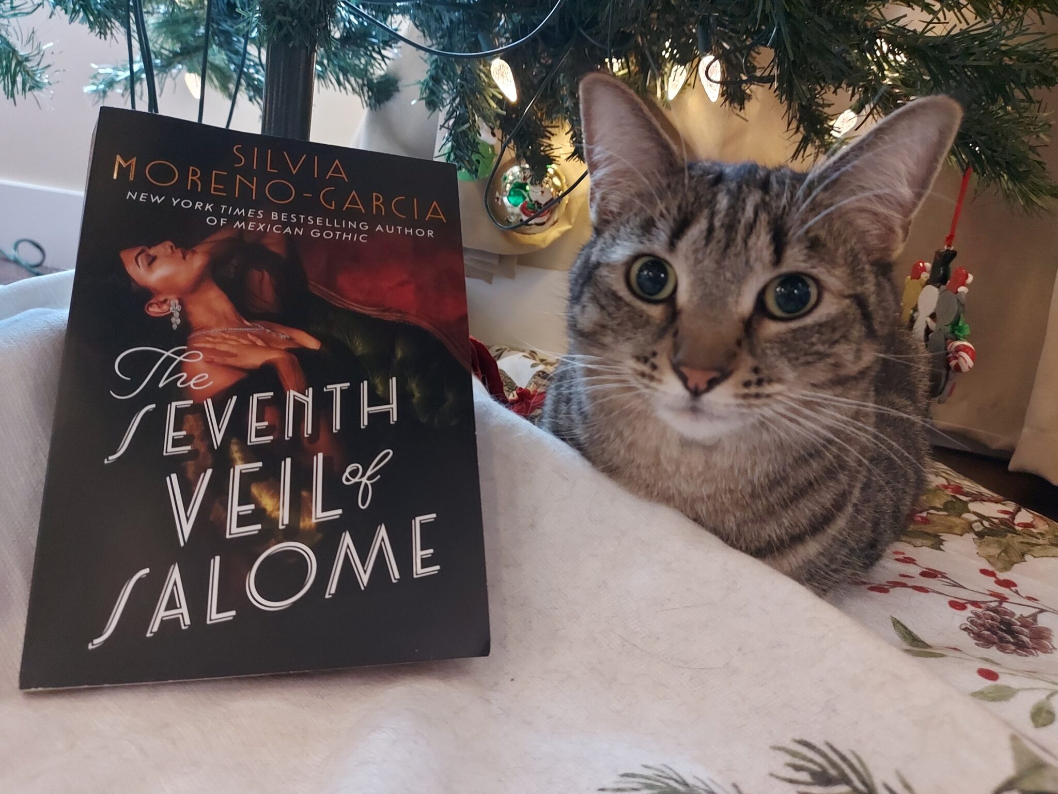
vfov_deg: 56.8
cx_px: 529
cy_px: 397
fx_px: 734
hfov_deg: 71.6
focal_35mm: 24
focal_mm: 5.23
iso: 800
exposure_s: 1/17
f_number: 1.8
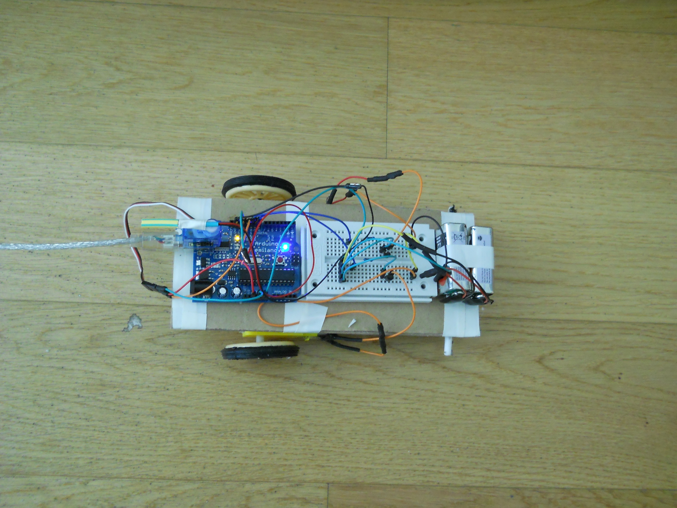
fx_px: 802
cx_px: 338
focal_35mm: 41
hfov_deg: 45.8
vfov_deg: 35.1
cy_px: 254
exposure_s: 1/40
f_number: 3.1
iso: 400
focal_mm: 6.72
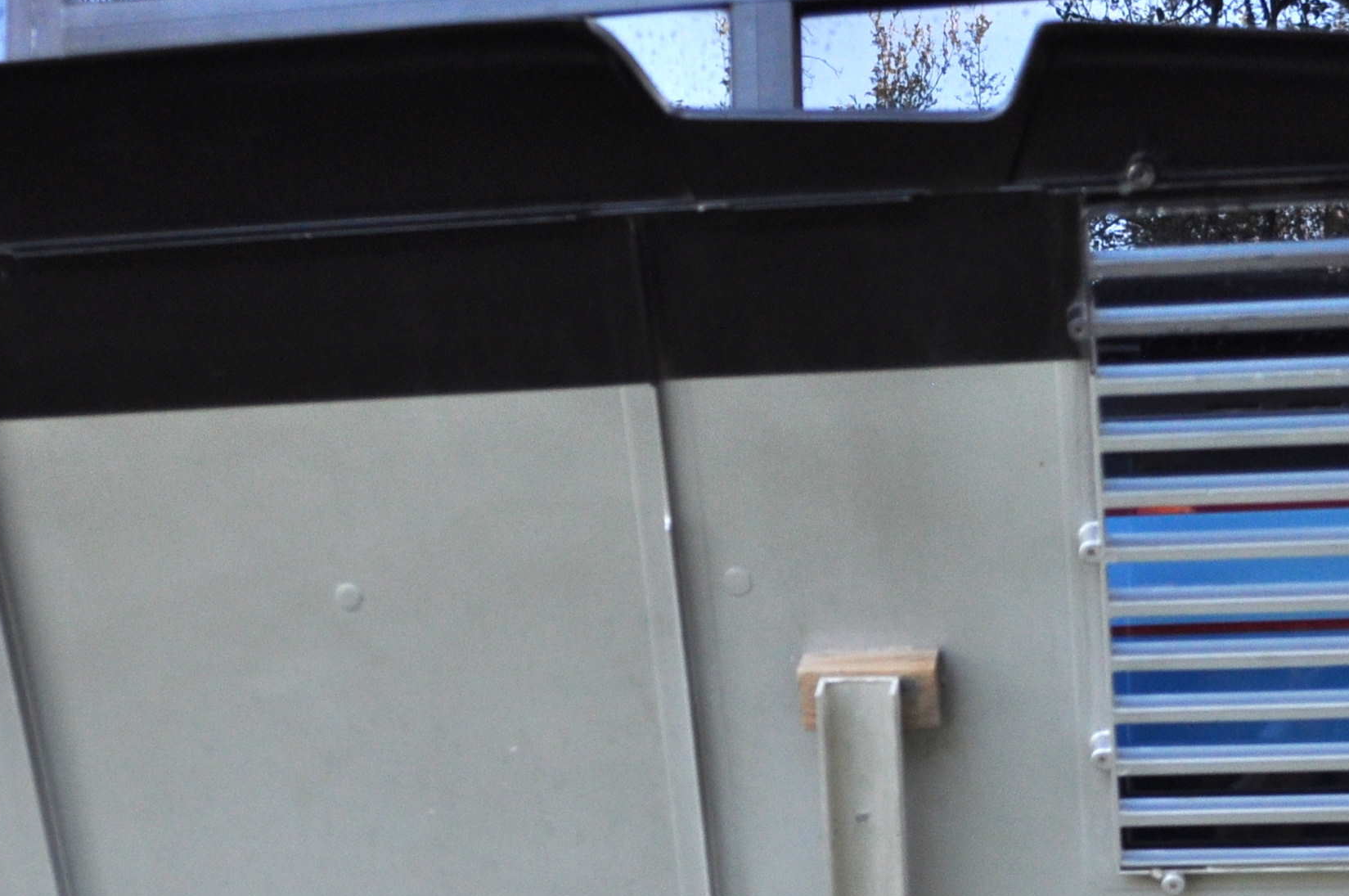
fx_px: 2919
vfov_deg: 16.9
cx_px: 825
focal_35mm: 78
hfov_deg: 26.0
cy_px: 978
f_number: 4
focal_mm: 20
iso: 400
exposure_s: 1/60
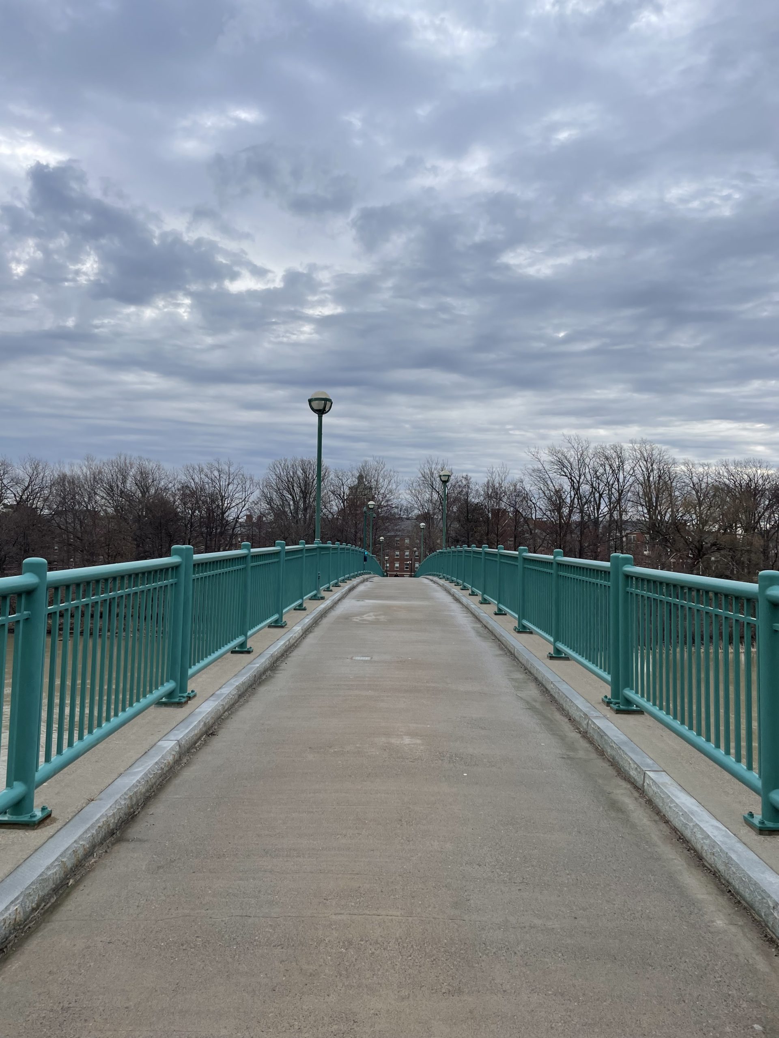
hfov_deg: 53.1
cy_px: 519
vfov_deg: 67.3
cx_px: 390
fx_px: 780
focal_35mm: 26
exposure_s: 1/2506
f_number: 1.6
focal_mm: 4.2
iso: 32
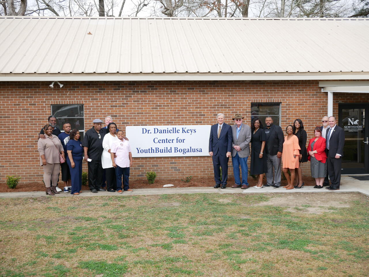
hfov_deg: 41.2
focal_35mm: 46
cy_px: 138
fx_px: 491
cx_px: 184
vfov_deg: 31.5
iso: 200
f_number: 6.3
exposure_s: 1/160
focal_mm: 23
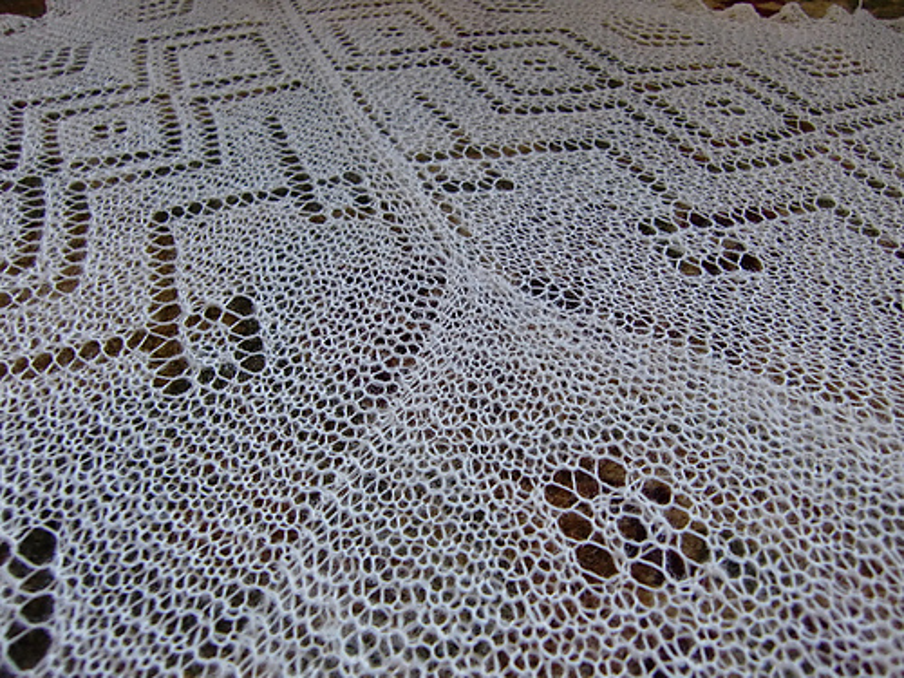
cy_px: 339
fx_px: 731
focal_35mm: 28
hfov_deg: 63.4
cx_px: 452
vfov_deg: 49.7
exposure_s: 1/60
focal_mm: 4.9
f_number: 2.6
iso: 160
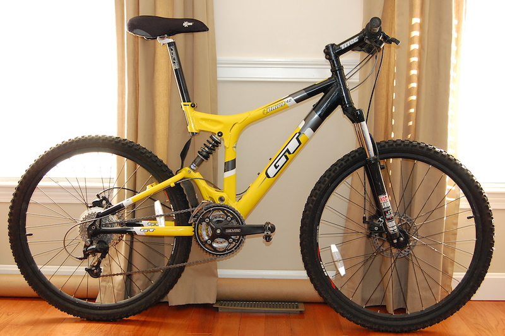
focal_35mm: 46
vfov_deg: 28.9
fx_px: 652
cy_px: 168
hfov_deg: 42.4
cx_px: 252
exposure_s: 1/10
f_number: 6.3
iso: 800
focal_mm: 31
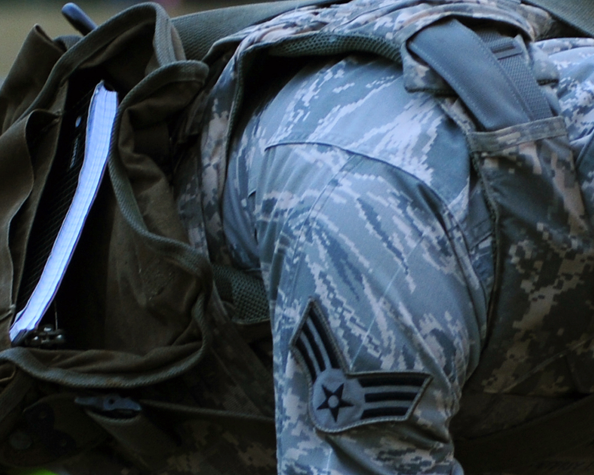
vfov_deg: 4.3
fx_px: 6277
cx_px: 543
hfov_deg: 5.4
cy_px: 498
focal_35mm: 357
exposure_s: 1/100
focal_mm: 80
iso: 200
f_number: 4
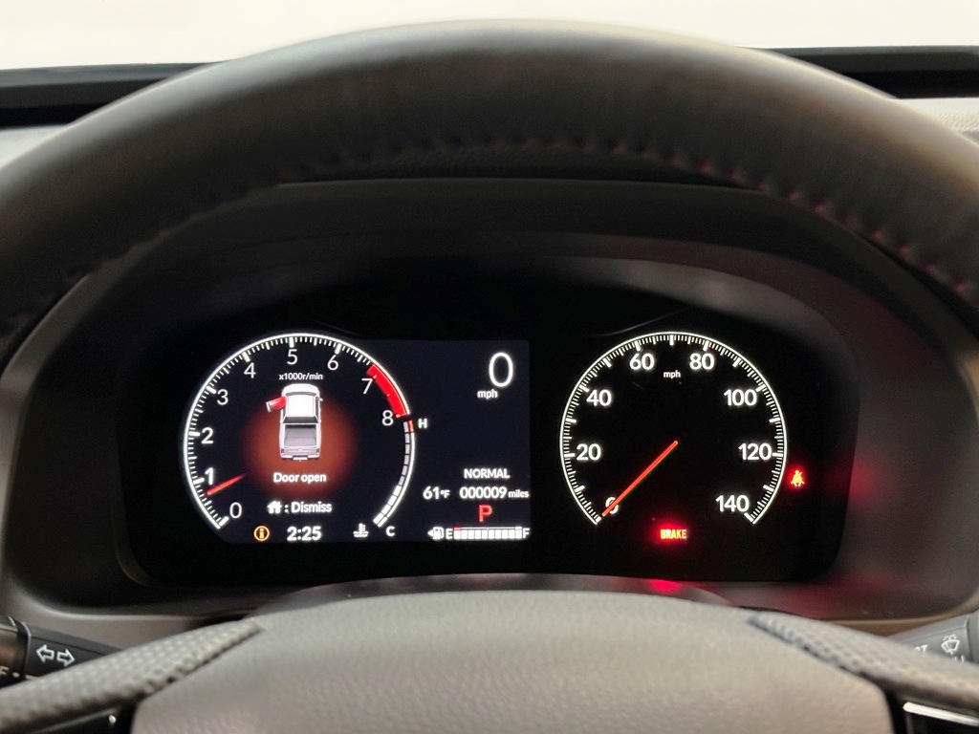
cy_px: 367
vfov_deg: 30.3
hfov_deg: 39.7
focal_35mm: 48
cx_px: 490
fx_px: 1358
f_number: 1.78
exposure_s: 1/24
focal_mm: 6.86
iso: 640
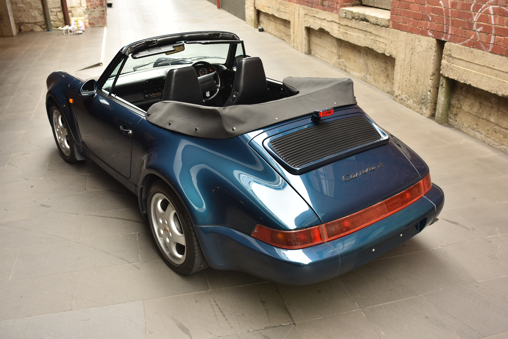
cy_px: 170
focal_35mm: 35
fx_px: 494
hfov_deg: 54.4
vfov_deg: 37.9
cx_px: 254
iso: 320
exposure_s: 1/40
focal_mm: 35
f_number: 4.5
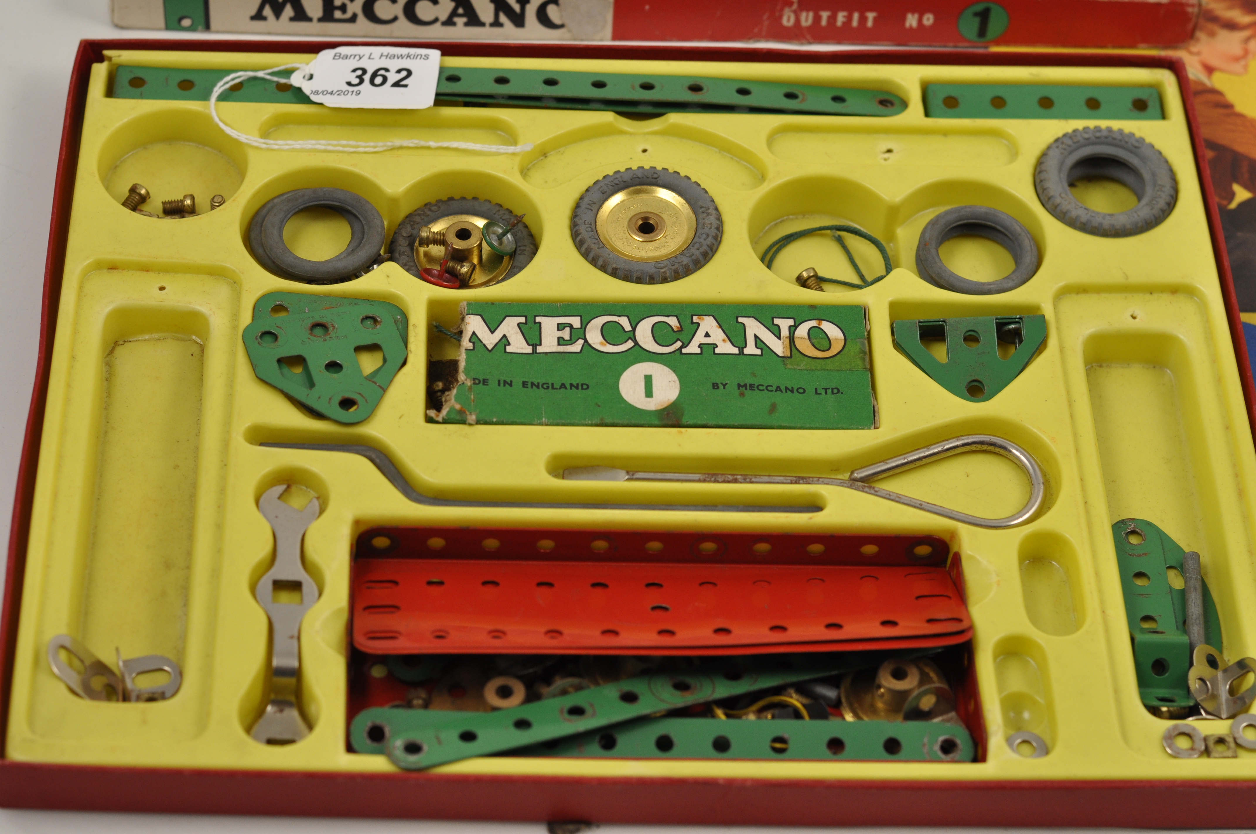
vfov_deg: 18.1
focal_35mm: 75
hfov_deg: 27.0
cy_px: 417
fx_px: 2613
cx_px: 628
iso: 400
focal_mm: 50
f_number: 5
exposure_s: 1/100
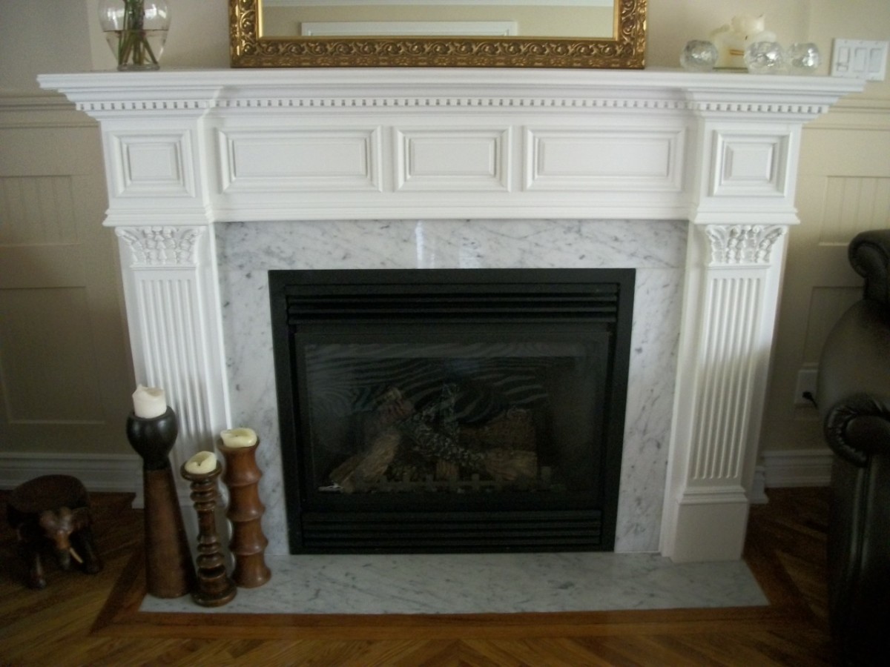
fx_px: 823
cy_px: 334
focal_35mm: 32
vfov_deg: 44.2
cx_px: 445
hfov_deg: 56.8
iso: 250
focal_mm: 5.7
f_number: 2.9
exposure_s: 1/8
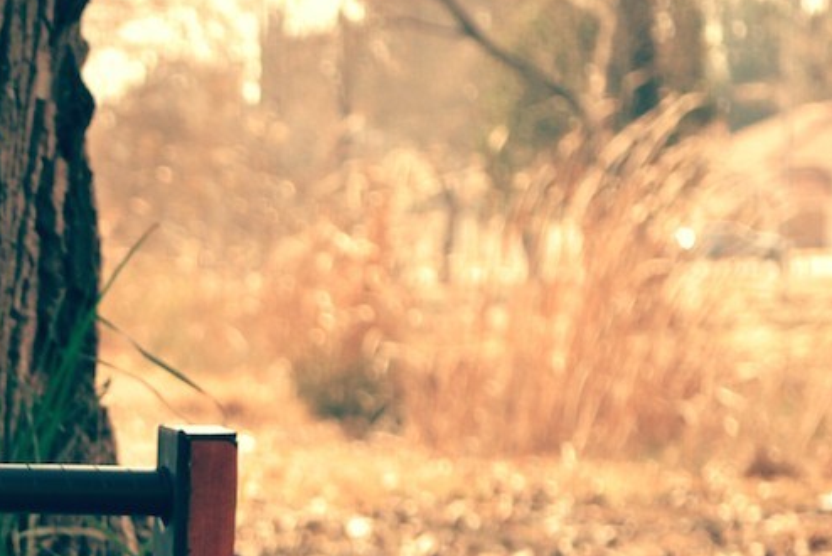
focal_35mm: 284
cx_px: -633
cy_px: 976
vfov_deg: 4.8
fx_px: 6567
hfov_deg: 7.1
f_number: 5.6
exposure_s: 1/125
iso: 180
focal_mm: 52
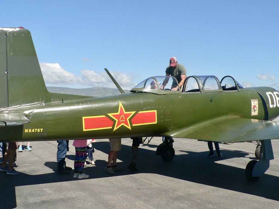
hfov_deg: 51.4
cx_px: 140
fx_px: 290
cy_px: 104
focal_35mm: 36
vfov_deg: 39.7
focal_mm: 6
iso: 80
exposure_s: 1/250
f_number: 4
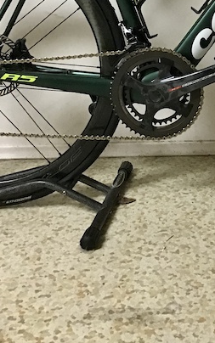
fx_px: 609
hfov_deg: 19.6
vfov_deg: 30.5
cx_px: 195
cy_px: 52
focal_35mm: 65
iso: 160
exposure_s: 1/30
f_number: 2.4
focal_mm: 3.3
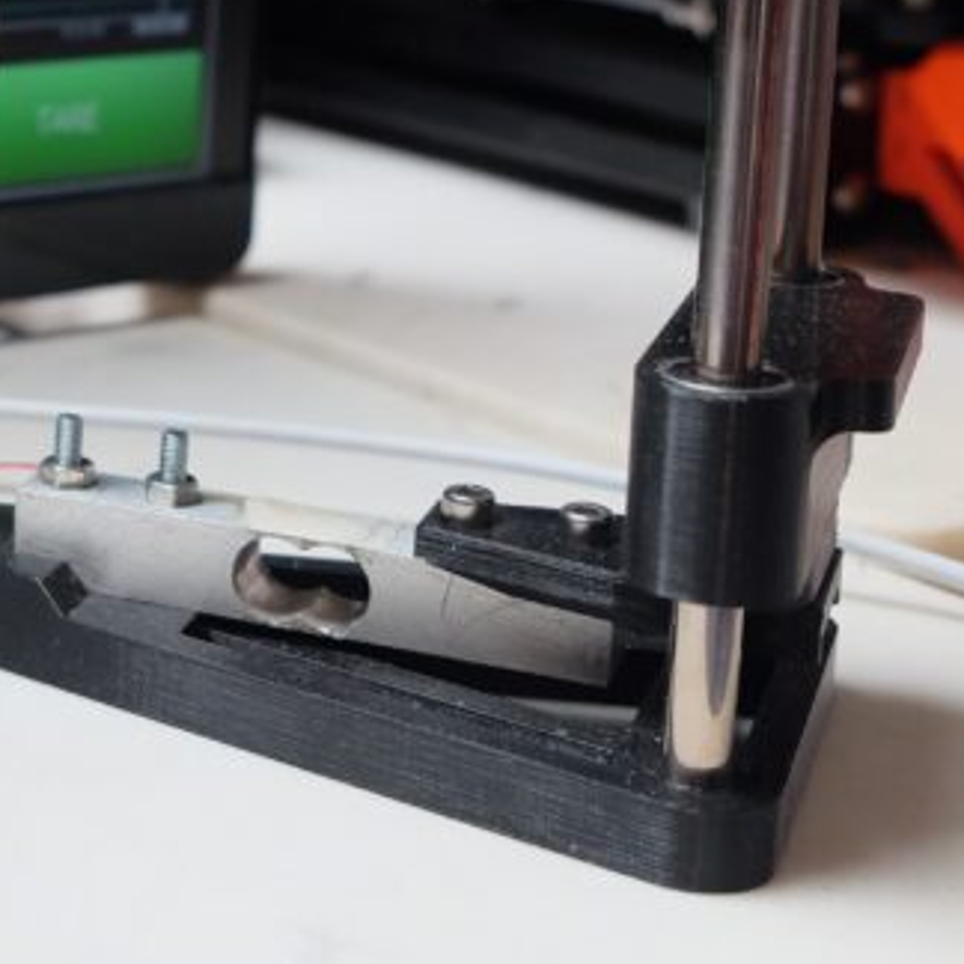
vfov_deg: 21.7
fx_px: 2458
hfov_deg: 20.3
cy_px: 94
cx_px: -298
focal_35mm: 78
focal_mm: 19.6
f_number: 3.6
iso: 800
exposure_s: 1/140
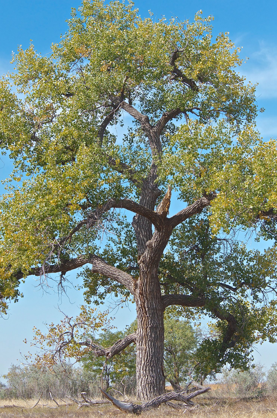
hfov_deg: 11.4
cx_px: 138
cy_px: 209
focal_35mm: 120
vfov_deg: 17.1
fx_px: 1391
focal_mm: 80
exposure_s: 1/1250
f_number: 8
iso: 800
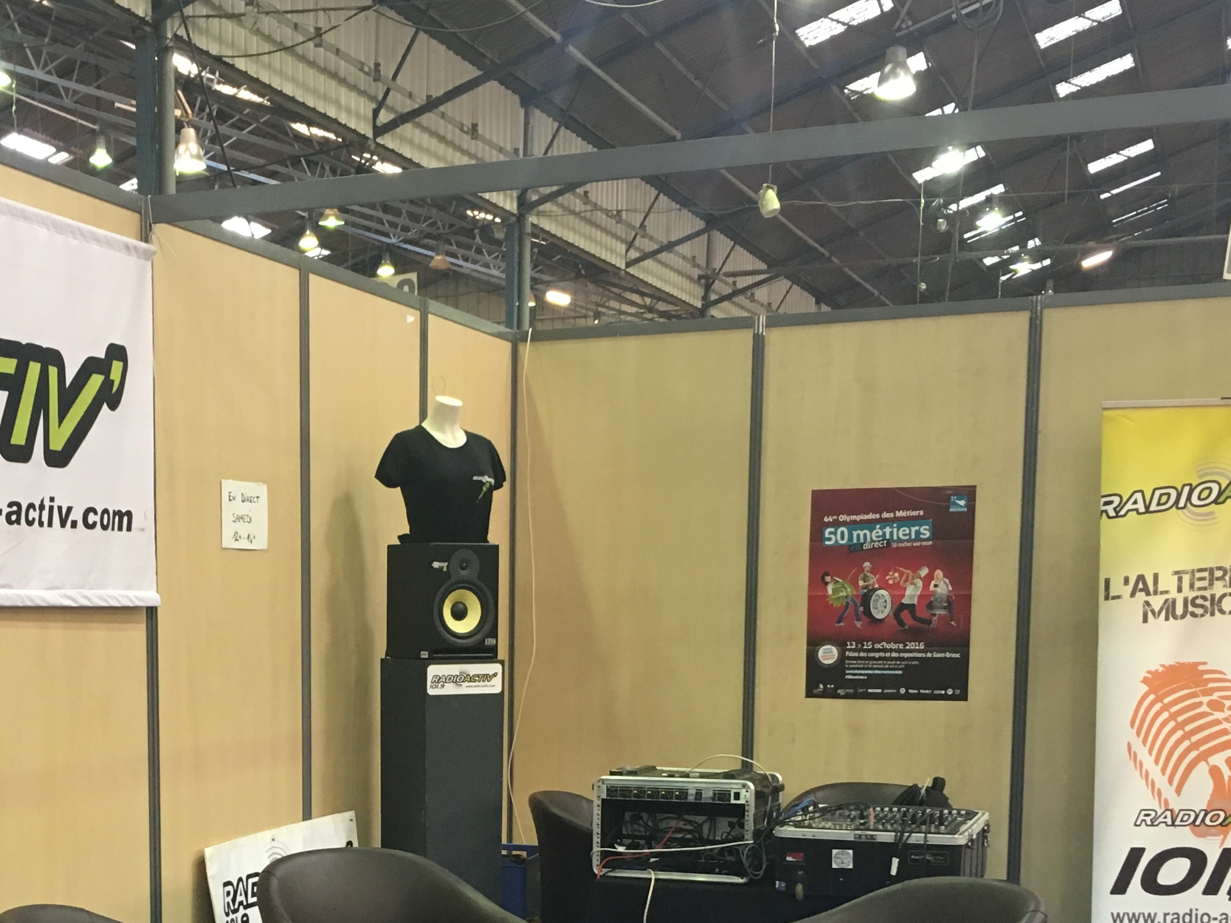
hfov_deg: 34.2
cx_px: 305
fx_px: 1956
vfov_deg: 25.8
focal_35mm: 55
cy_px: 809
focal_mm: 4.15
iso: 125
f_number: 2.2
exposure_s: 1/33
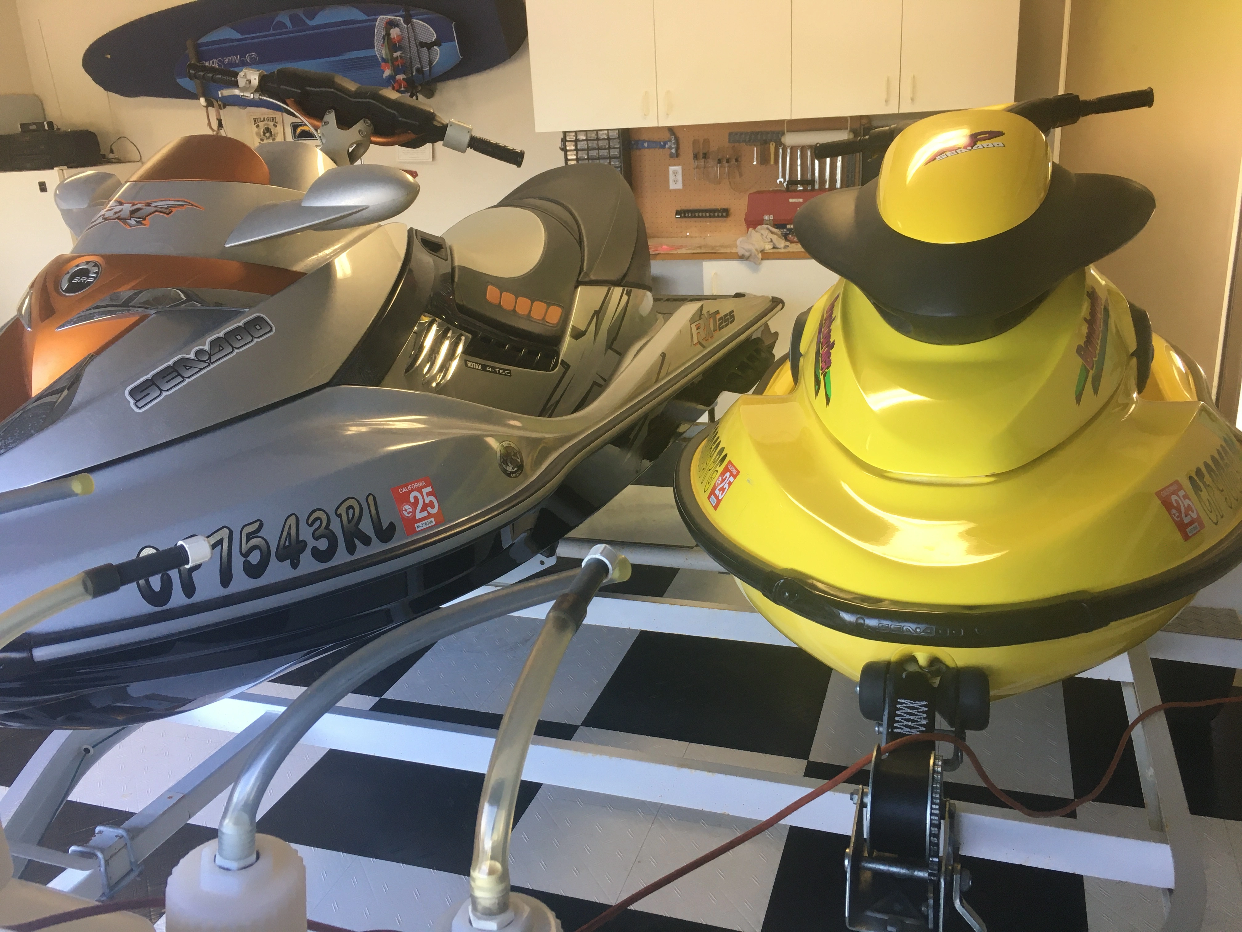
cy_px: 466
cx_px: 621
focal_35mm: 29
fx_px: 1041
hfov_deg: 61.7
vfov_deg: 48.2
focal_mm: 4.15
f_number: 2.2
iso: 25
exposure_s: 1/30
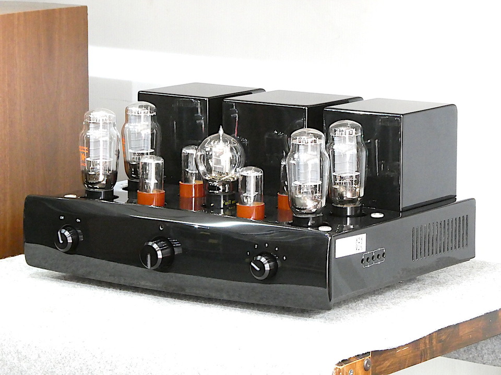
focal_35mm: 135
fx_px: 1954
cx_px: 250
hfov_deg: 14.6
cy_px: 188
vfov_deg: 11.0
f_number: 6.3
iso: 1600
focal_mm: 24.2
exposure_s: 1/15
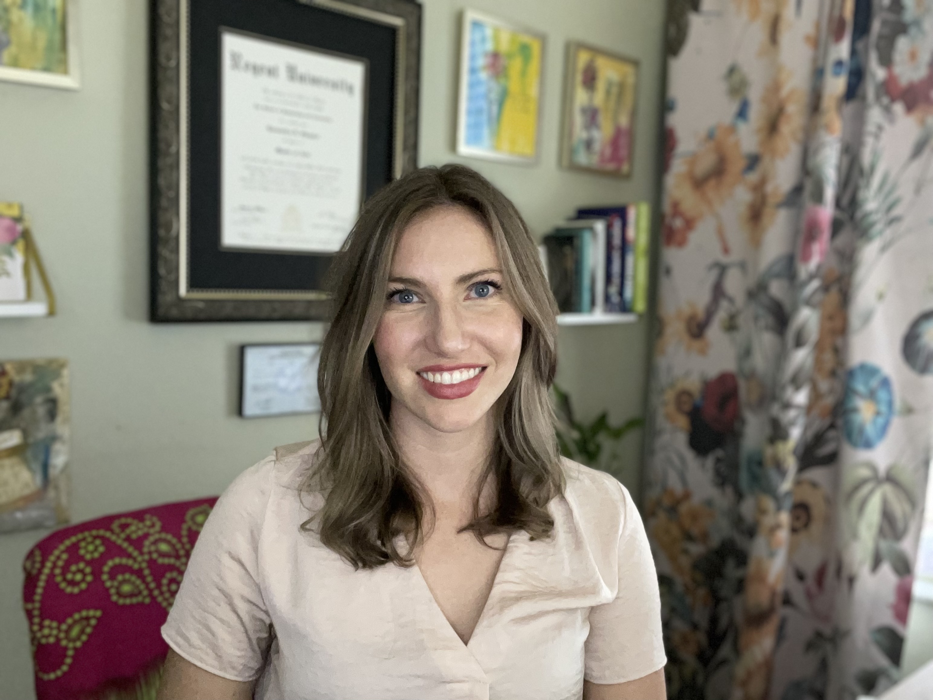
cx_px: 466
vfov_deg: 46.8
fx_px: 809
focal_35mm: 30
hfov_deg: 60.0
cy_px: 350
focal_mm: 2.71
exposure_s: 1/40
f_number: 2.2
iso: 250
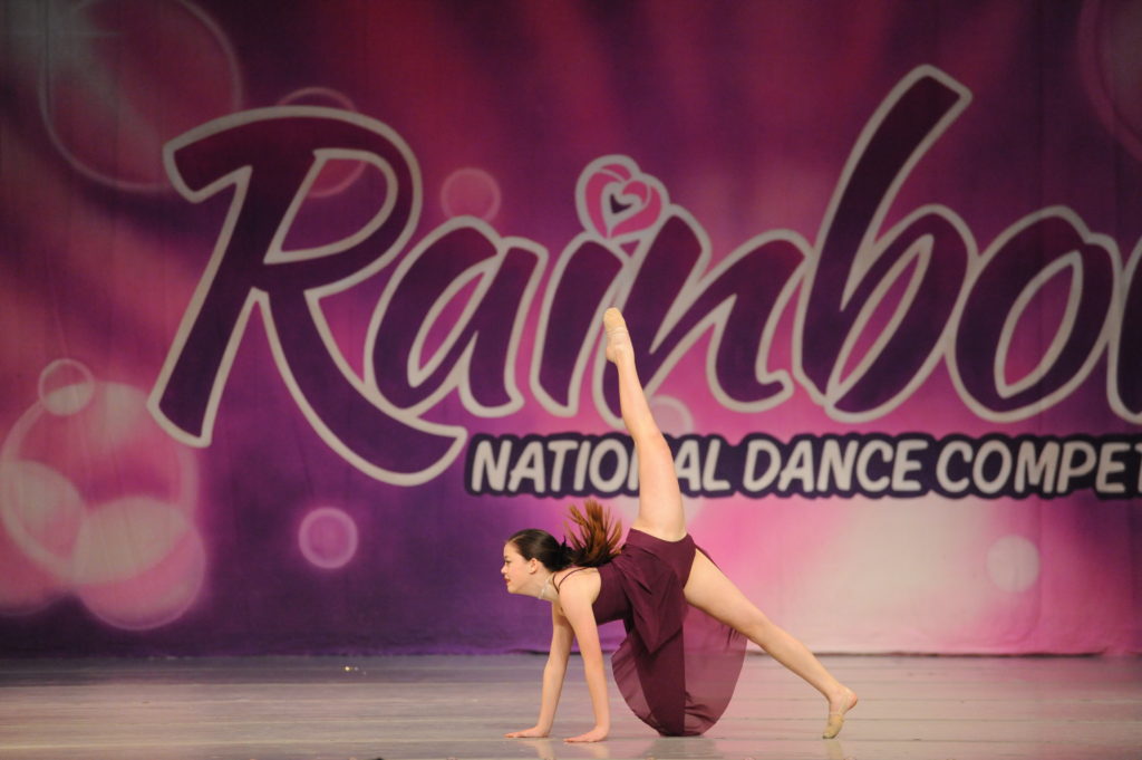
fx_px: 6339
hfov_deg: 10.3
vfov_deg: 6.9
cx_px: 571
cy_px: 380
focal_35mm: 200
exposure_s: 1/1000
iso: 4000
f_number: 3.2
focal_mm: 200
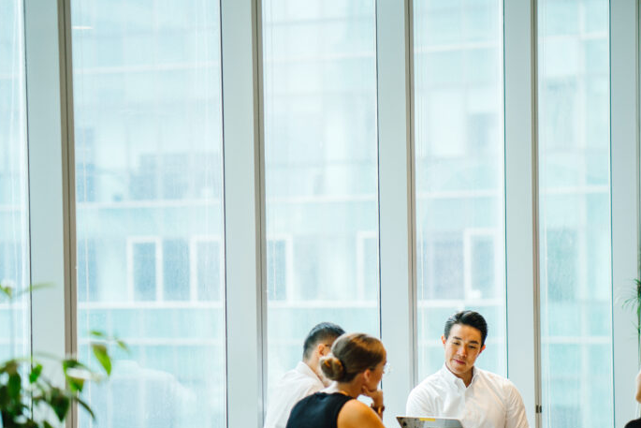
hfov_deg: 16.1
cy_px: 296
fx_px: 2262
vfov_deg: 10.8
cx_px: 353
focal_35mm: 127
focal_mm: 85
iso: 250
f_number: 1.8
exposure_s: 1/320
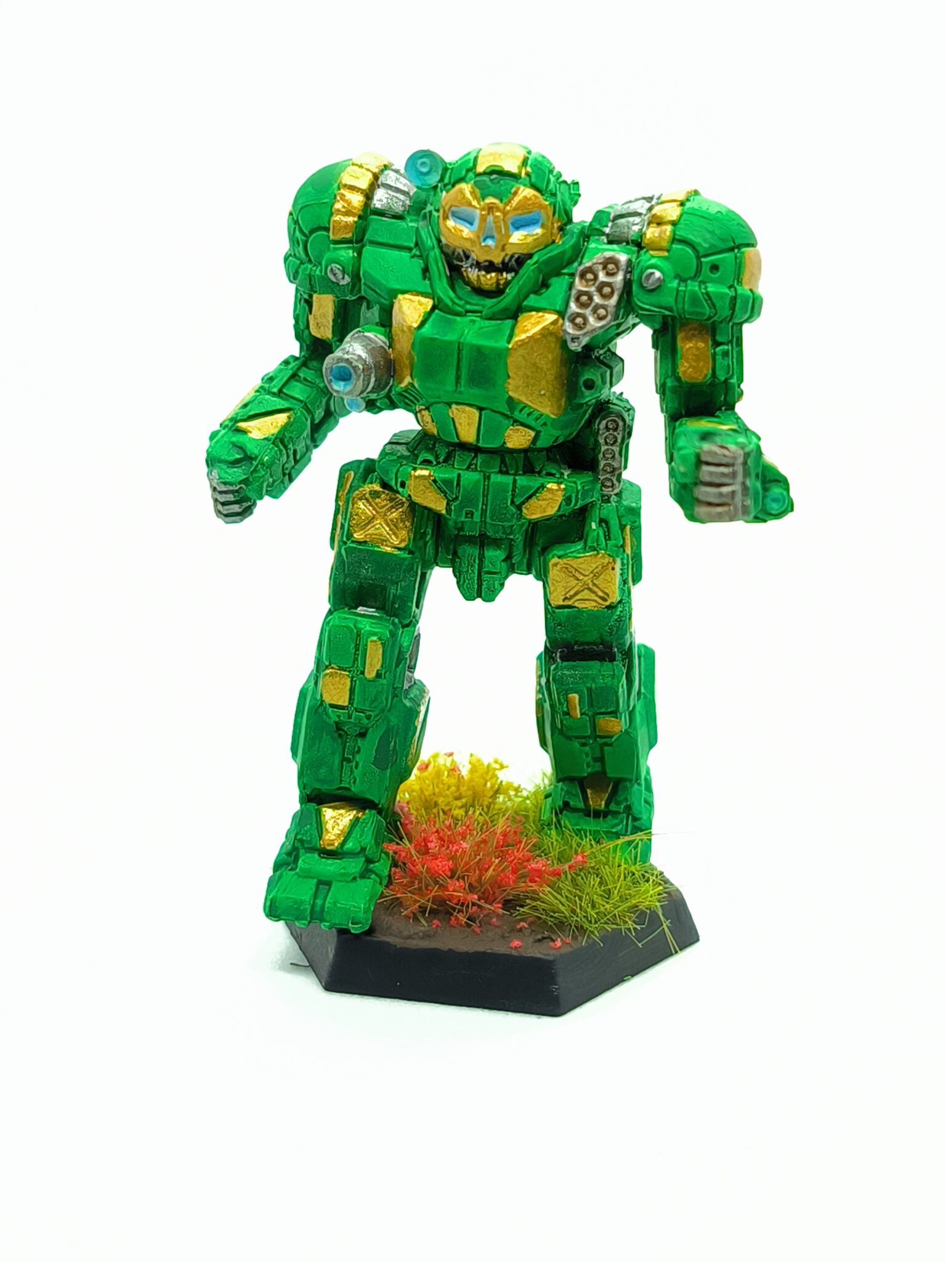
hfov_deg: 56.8
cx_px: 473
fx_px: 875
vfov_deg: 71.6
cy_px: 631
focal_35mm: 24
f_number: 1.7
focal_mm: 5.24
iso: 163
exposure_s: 1/90
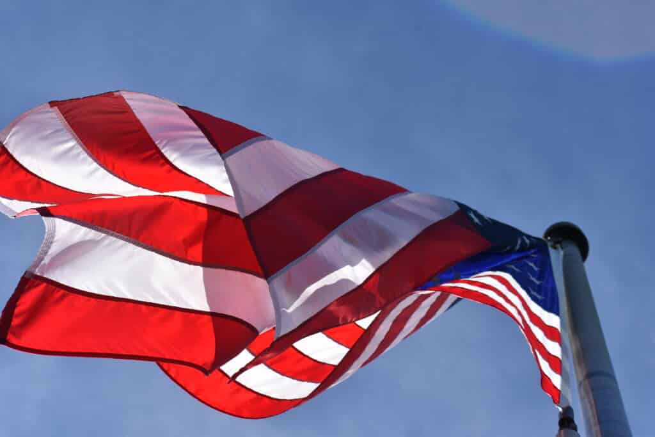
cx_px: 328
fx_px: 1911
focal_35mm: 105
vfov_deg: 13.0
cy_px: 218
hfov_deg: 19.5
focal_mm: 70
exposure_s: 1/500
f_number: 8
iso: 110
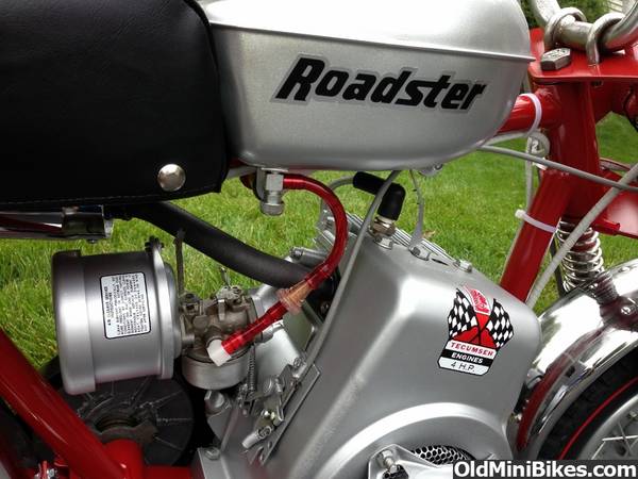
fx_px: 608
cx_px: 319
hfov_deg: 55.4
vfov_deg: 42.9
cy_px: 240
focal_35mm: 33
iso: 50
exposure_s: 1/217
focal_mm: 4.13
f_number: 2.4
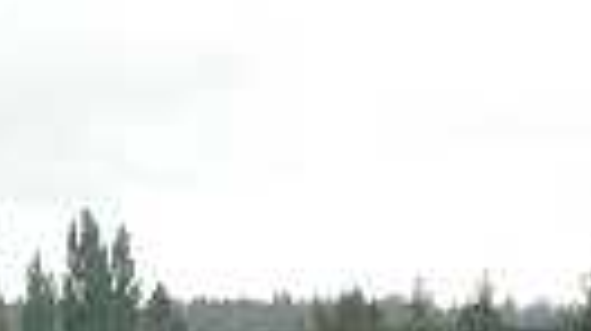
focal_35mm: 190
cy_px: 268
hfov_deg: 10.1
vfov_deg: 6.4
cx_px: -770
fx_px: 2975
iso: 80
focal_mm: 6
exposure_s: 1/125
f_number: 3.3
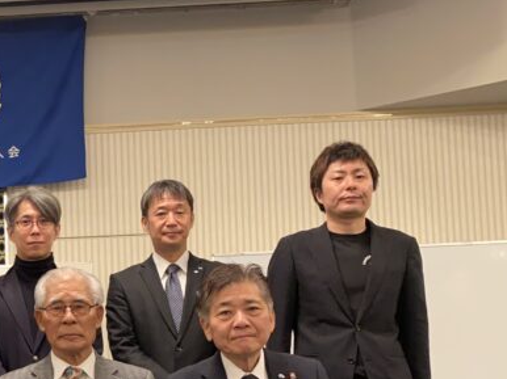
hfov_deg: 26.1
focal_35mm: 69
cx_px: -49
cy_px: 375
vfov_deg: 20.6
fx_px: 1010
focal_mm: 4.25
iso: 160
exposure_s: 1/60
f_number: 1.8
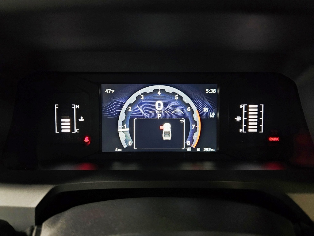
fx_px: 209
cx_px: 157
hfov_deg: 73.9
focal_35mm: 23
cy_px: 118
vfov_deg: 58.9
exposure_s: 1/25
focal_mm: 6.3
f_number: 1.7
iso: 800
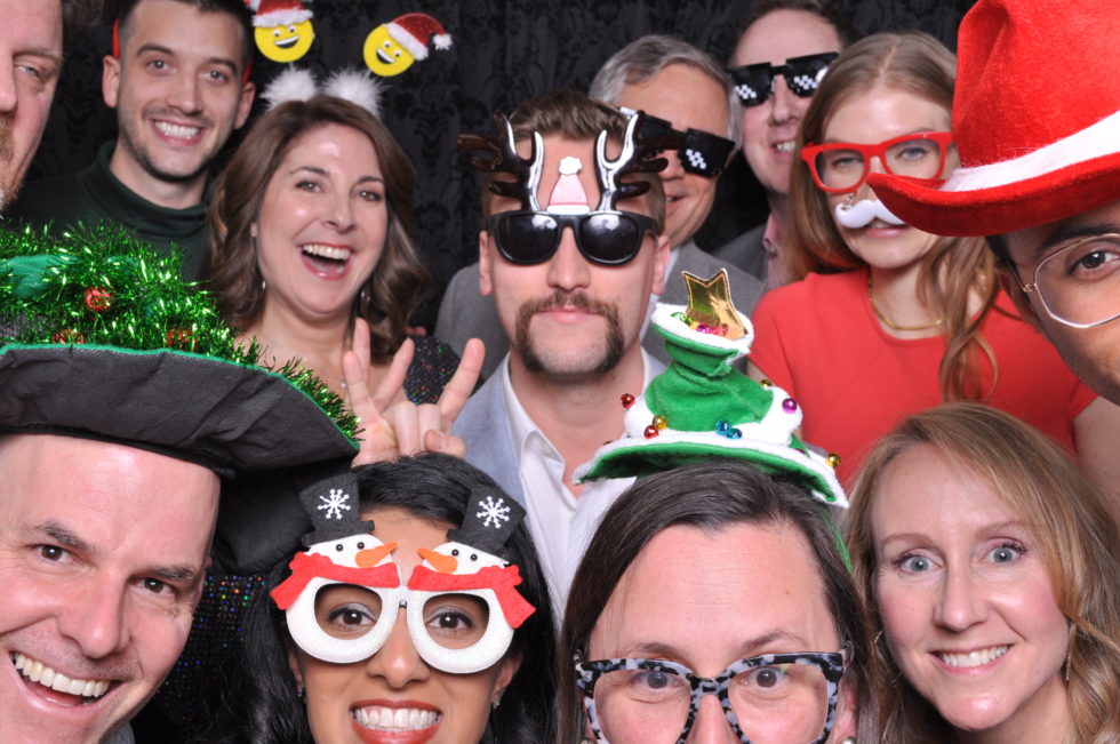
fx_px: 1492
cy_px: 372
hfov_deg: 41.2
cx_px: 560
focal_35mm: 48
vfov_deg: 28.0
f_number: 8
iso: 400
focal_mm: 32
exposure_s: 1/200
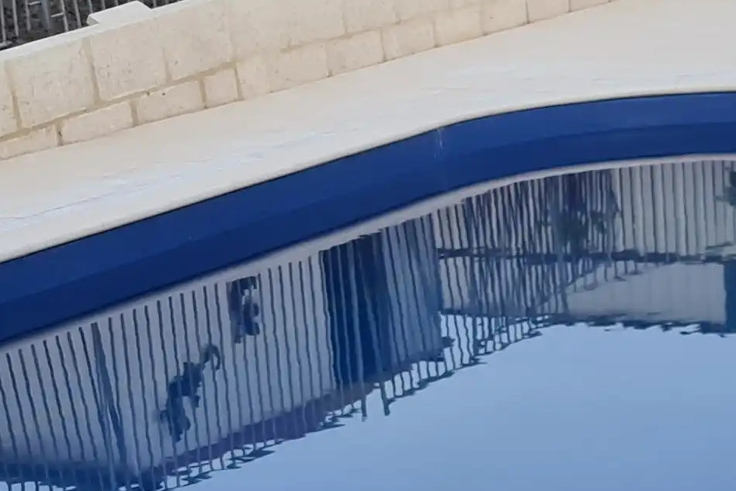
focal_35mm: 115
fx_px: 2351
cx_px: 695
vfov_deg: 11.5
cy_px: 680
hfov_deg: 17.5
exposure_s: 1/50
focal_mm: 5.4
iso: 125
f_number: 1.8
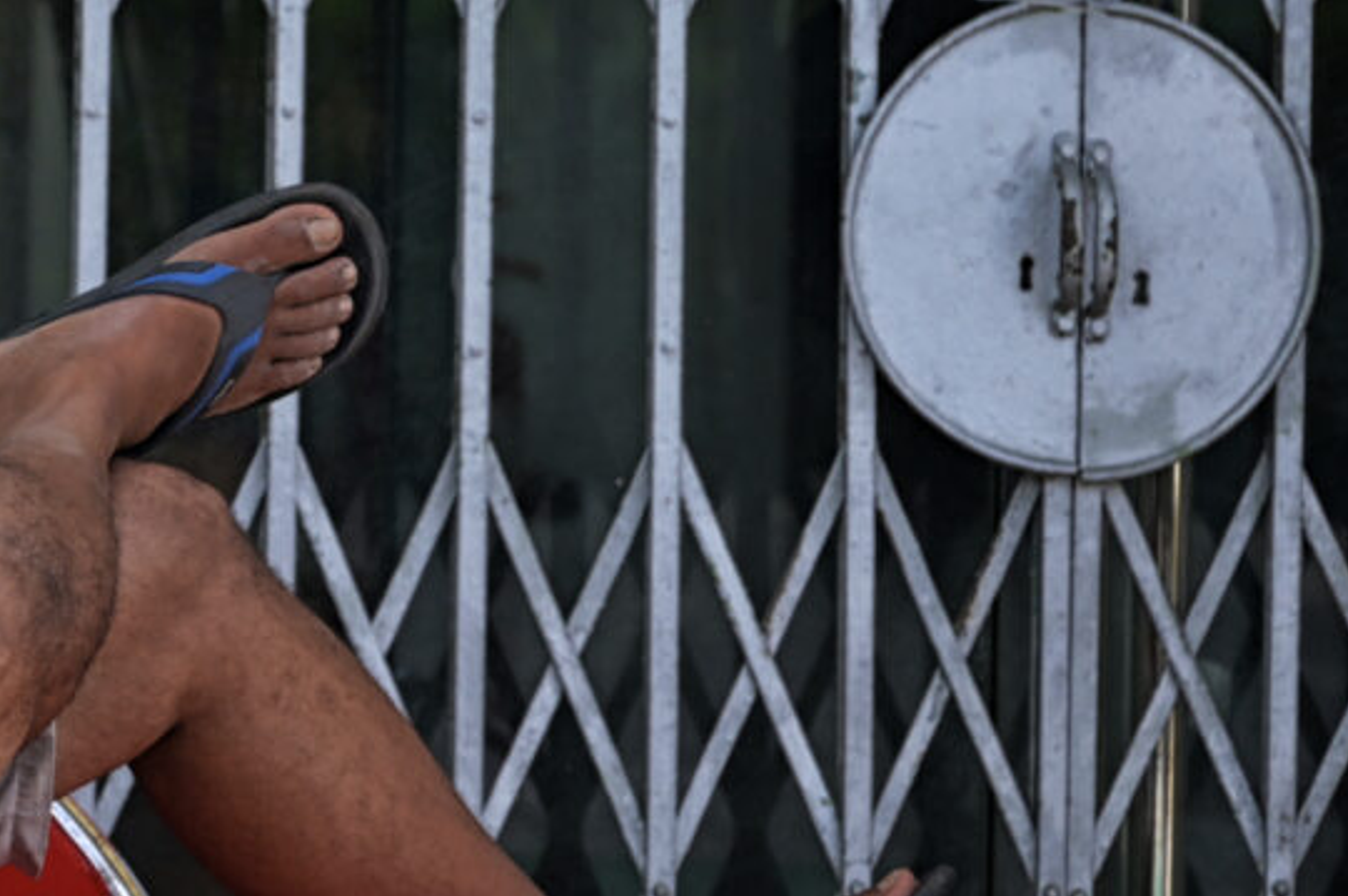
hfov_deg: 4.5
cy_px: 241
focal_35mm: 455
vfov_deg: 3.0
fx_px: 17021
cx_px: -1103
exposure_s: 1/250
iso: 100
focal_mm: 120
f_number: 4
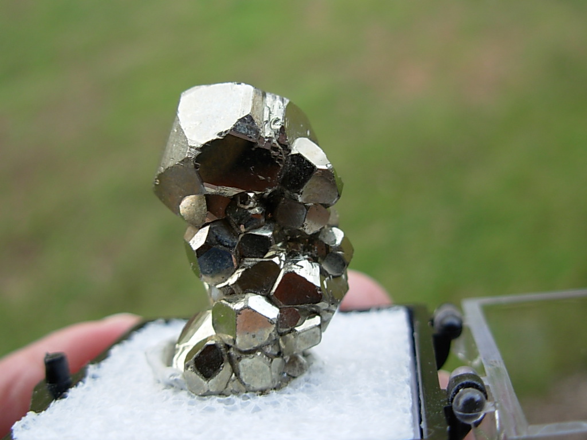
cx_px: 294
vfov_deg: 37.7
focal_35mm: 38
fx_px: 644
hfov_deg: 49.0
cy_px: 220
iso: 50
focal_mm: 6.3
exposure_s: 1/83
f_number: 2.9
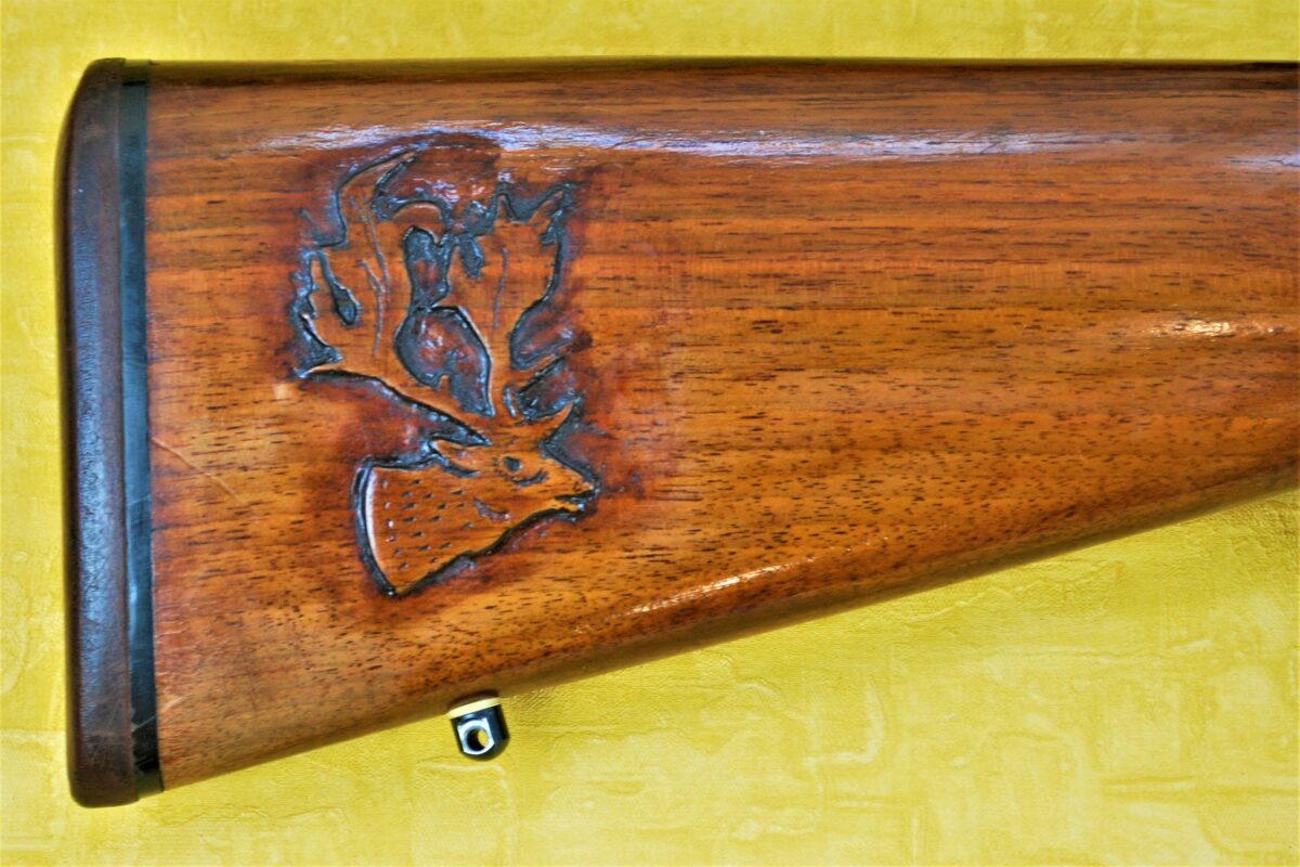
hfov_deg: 24.6
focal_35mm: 82
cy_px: 434
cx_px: 650
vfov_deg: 16.6
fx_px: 2979
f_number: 5.6
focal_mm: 55
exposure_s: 1/25
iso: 400
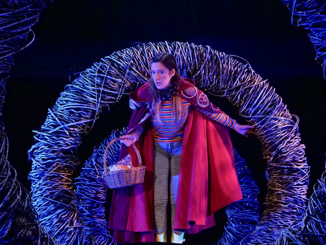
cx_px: 163
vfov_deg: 14.8
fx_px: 942
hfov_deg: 19.6
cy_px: 122
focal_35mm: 100
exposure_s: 1/60
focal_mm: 50
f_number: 4
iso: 3200
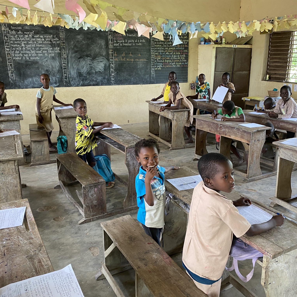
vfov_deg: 52.5
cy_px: 149
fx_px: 301
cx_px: 162
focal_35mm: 31
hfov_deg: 52.5
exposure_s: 1/72
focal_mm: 4.25
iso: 125
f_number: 1.8
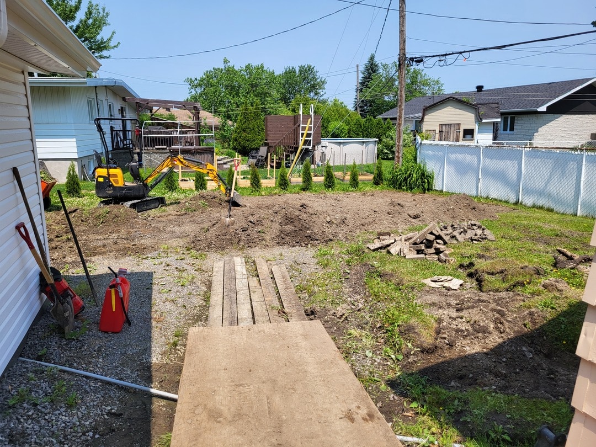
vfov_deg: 53.1
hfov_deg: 67.3
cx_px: 298
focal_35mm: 26
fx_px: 448
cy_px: 224
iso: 40
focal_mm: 5.4
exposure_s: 1/2016
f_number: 1.8
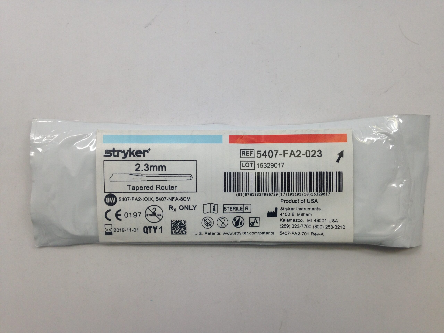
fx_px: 423
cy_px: 166
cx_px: 222
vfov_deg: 42.9
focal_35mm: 33
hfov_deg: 55.4
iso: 50
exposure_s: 1/60
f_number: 2.4
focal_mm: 4.12
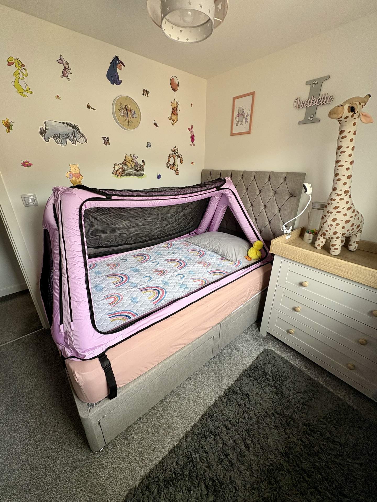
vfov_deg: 102.1
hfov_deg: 85.7
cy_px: 251
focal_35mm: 14
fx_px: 203
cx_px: 188
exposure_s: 1/99
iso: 80
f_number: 2.2
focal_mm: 2.22
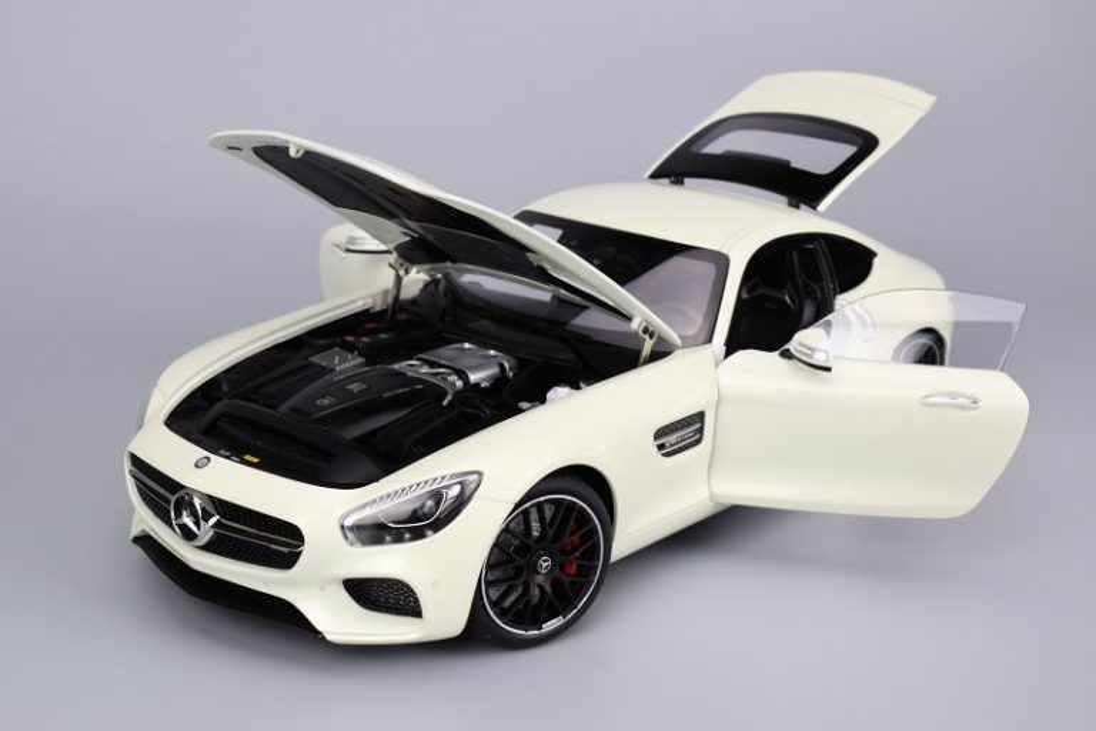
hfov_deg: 38.9
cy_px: 366
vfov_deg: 26.5
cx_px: 548
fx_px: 1553
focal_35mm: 51
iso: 100
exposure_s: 1/13
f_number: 16
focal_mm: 34
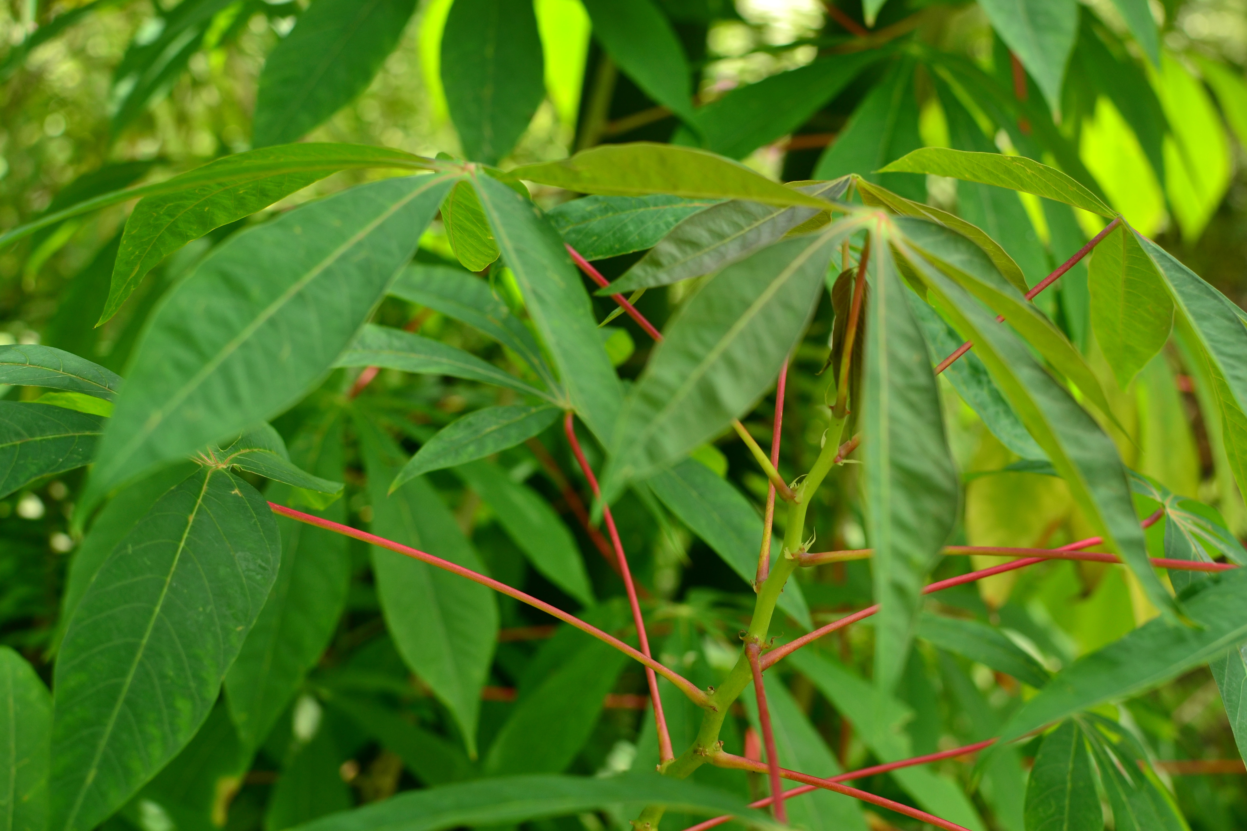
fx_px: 1818
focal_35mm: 52
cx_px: 624
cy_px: 416
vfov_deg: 25.8
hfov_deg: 37.9
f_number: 5.6
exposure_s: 1/80
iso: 100
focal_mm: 35
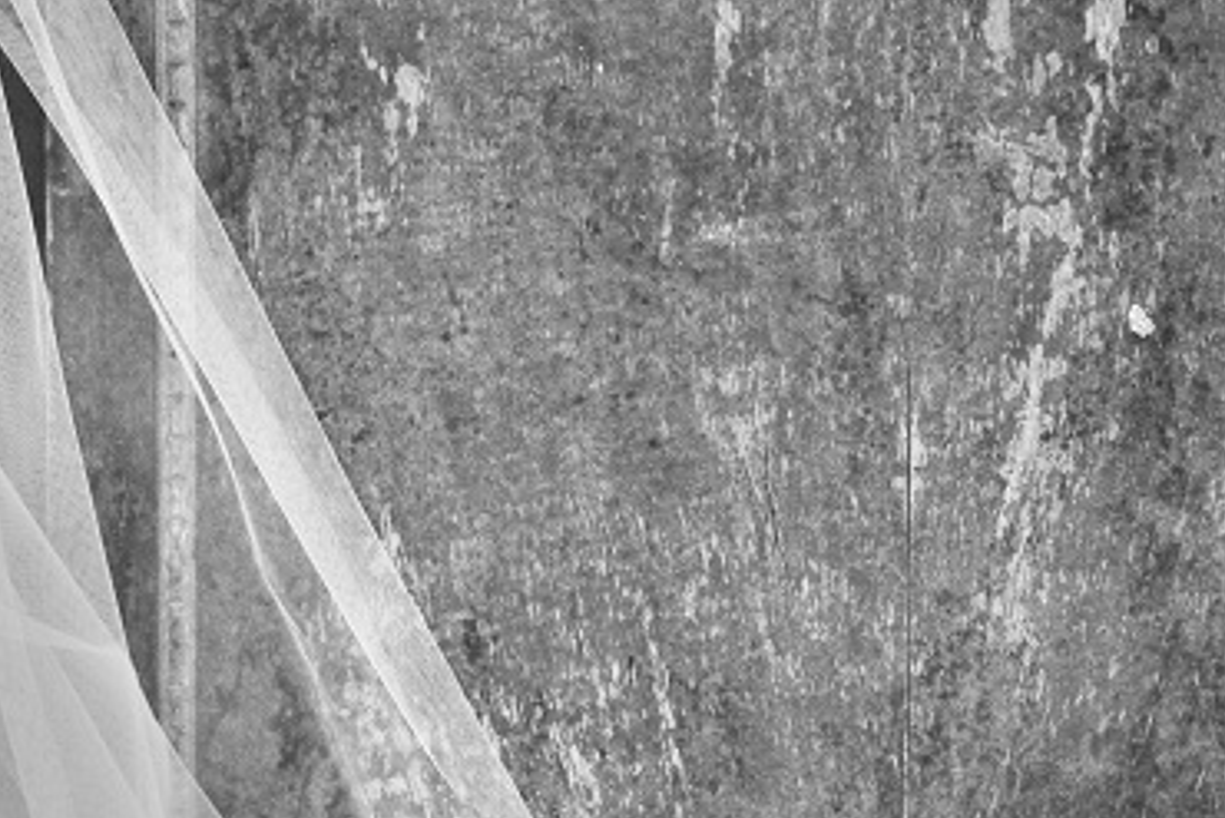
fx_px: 12867
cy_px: 169
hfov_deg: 5.4
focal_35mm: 378
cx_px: -907
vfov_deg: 3.6
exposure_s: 1/400
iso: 500
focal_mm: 70
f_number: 10
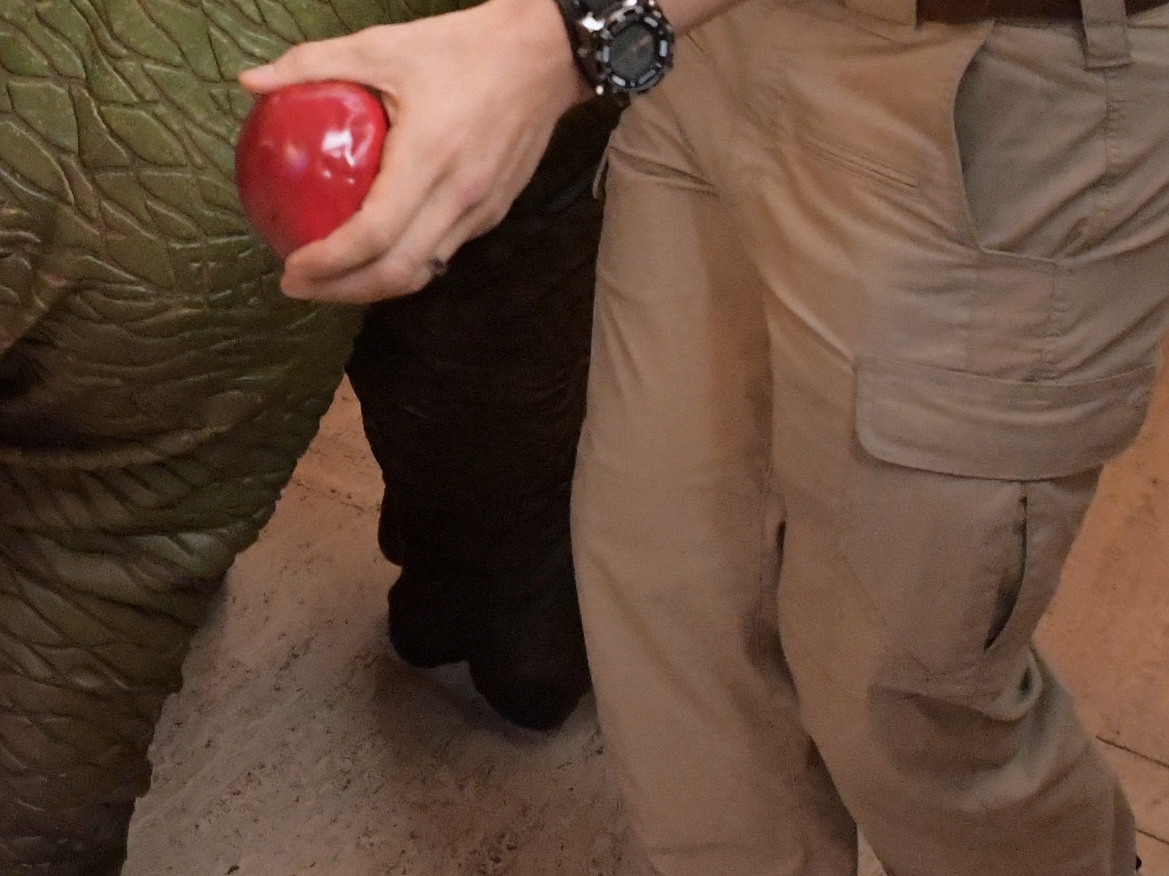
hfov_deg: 27.5
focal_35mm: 62
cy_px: -428
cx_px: -234
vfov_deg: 20.4
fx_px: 2094
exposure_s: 1/250
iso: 9000
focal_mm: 14
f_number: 5
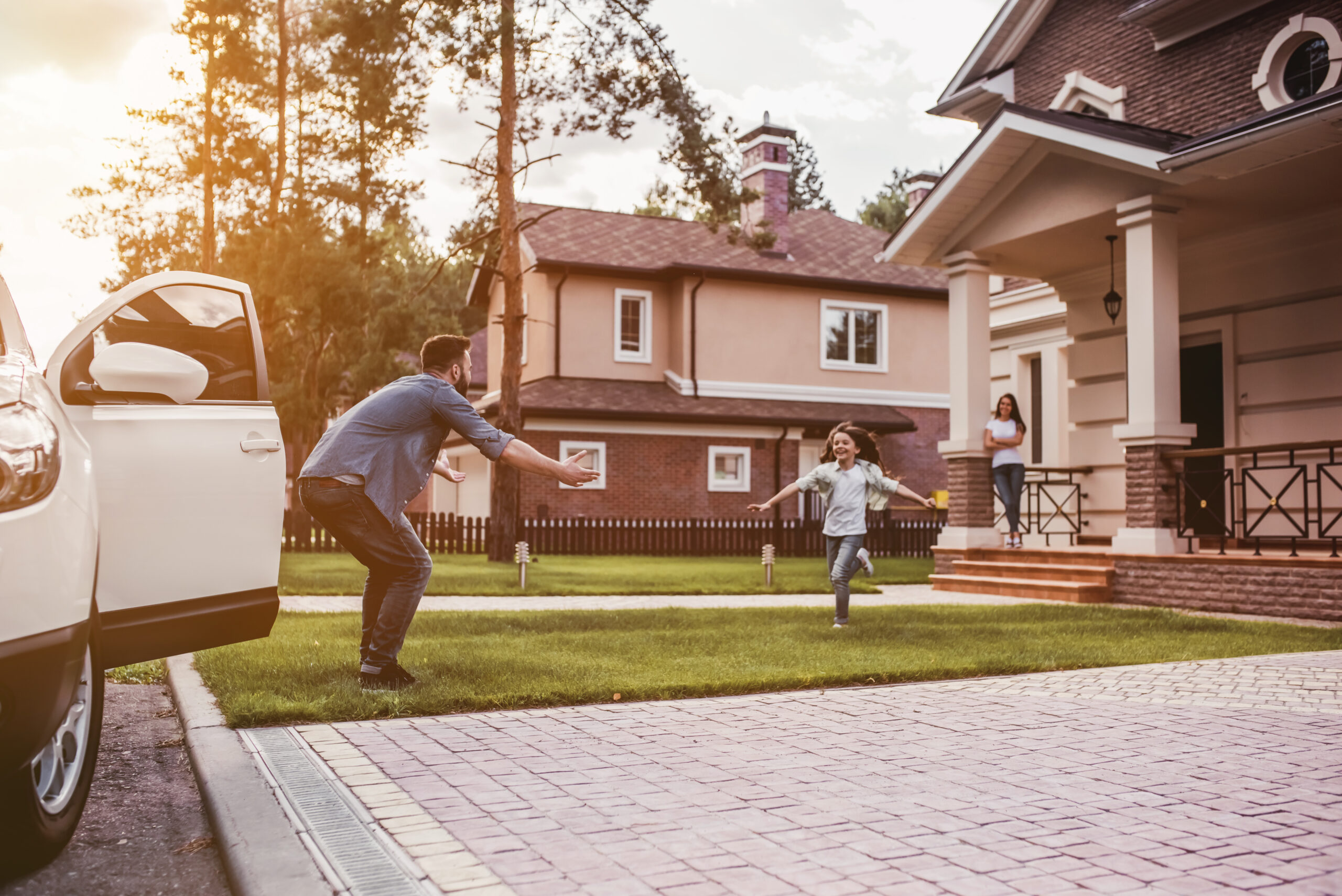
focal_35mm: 35
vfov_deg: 37.9
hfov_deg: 54.4
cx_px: 671
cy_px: 448
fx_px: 1305
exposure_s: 1/3200
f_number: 2.8
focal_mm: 35
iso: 400
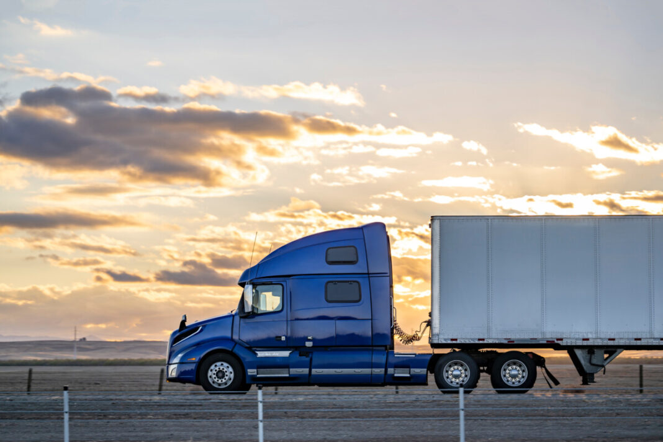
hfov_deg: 19.5
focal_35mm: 105
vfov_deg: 13.0
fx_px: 1934
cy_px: 221
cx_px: 332
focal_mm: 105
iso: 64
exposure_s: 1/800
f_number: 2.8
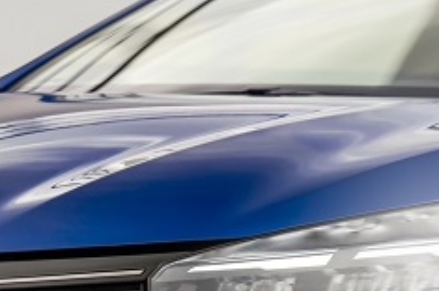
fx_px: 4652
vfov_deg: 3.6
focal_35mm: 382
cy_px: 216
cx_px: 445
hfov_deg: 5.4
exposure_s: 1/50
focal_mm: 70
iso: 100
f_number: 8
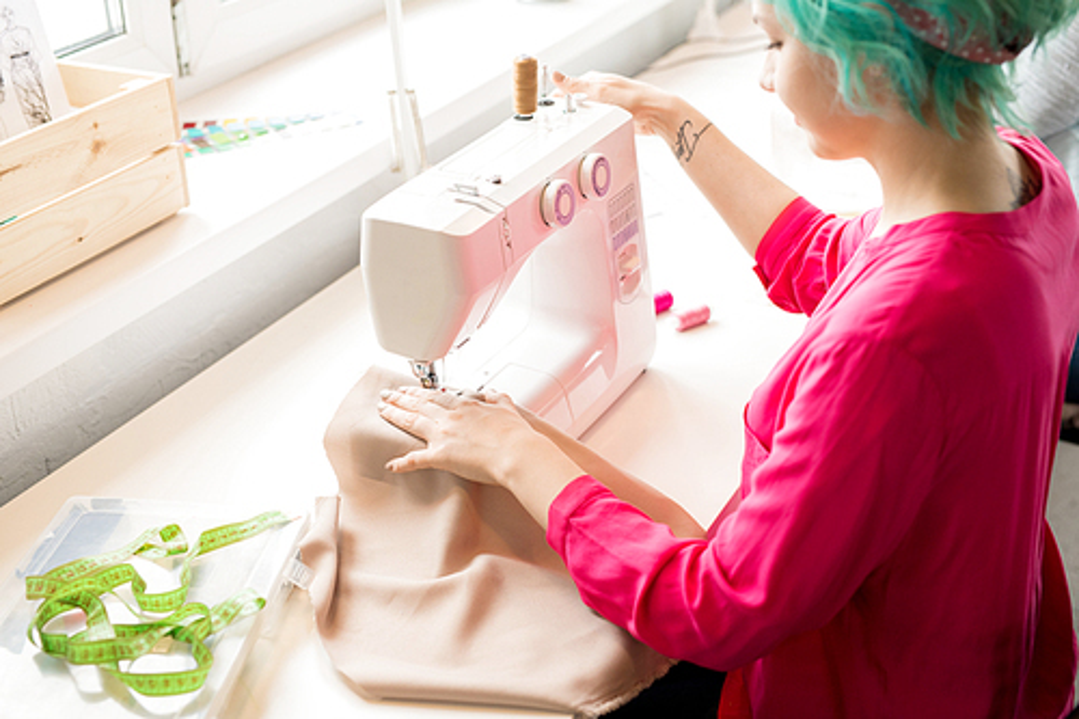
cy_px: 360
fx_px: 1498
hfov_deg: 39.6
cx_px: 540
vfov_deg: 27.0
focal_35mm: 50
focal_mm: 50
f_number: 3.5
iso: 640
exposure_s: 1/160
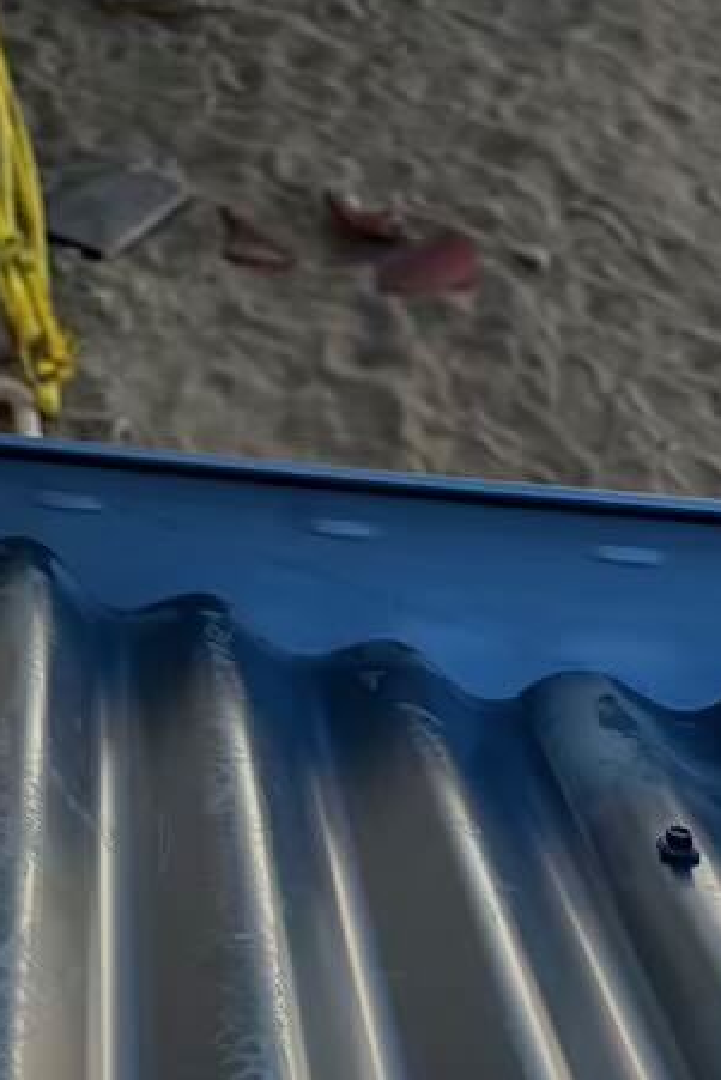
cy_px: -369
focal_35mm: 94
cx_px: -365
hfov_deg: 13.7
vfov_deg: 19.7
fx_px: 2822
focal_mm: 6.76
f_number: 1.78
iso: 80
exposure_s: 1/2041
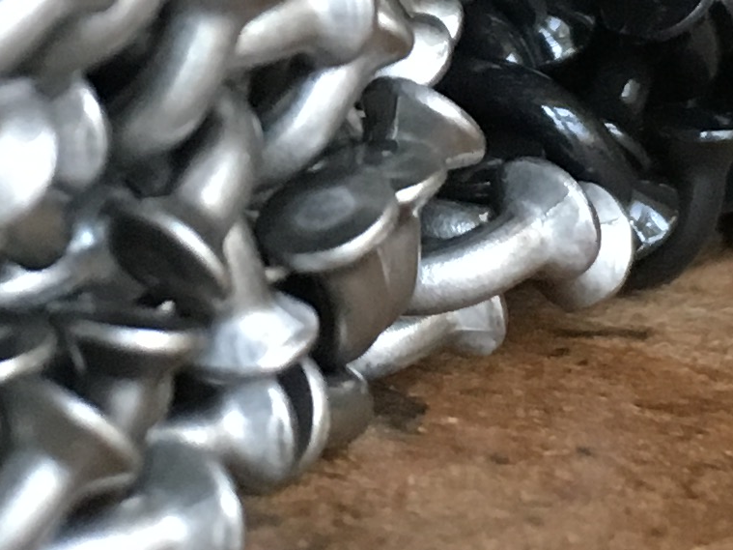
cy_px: -178
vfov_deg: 9.5
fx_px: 3260
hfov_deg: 12.8
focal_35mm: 154
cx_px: 230
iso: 200
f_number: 2.2
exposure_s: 1/25
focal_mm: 4.15
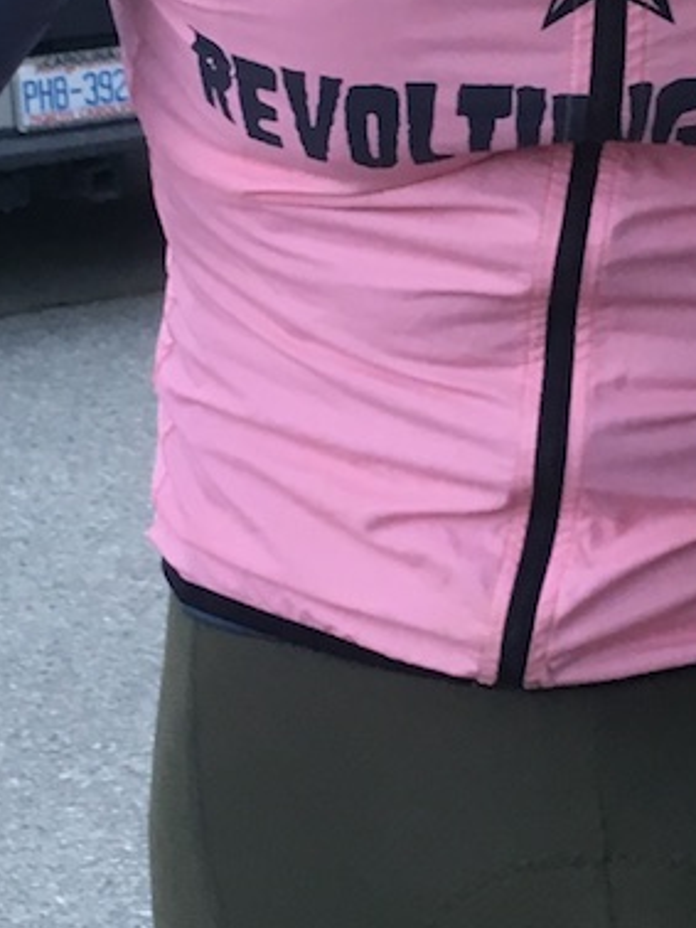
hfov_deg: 12.0
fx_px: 3296
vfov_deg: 16.0
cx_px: 512
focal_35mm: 123
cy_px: 298
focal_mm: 4.15
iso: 64
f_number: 2.2
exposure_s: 1/30
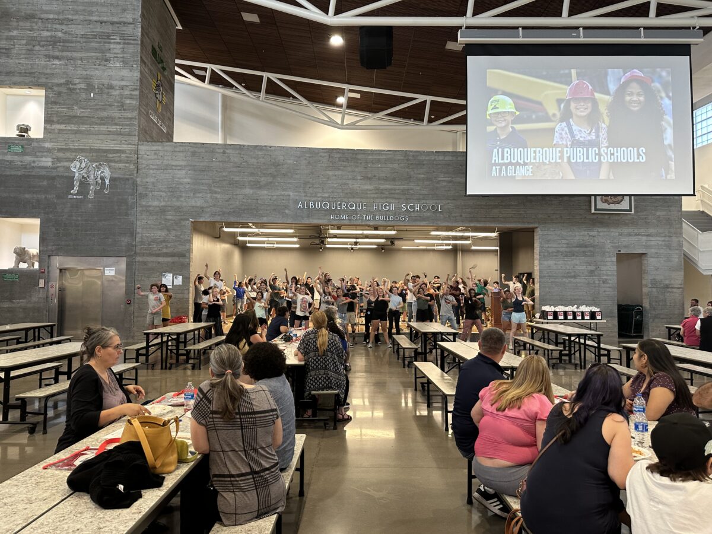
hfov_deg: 71.6
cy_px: 267
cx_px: 356
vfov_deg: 56.8
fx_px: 494
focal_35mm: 24
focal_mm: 6.86
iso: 200
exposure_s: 1/60
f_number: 1.78
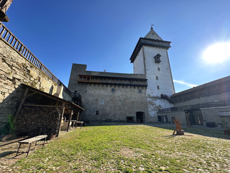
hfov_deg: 102.1
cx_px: 115
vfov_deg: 85.7
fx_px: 93
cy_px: 86
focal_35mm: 14
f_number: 2.2
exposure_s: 1/1159
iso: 50
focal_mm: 2.22
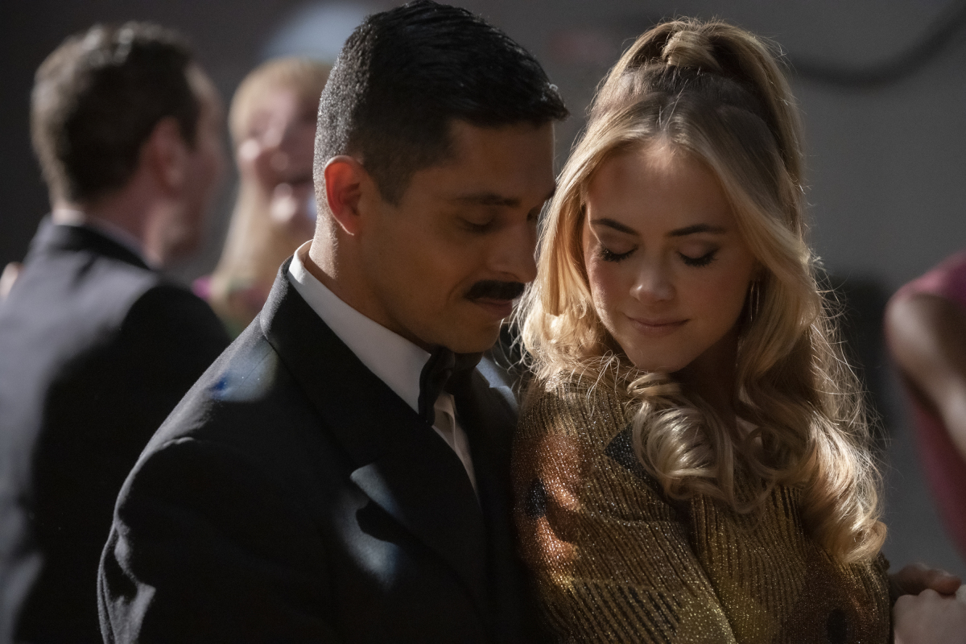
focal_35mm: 184
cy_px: 322
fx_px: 4937
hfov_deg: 11.2
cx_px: 483
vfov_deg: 7.5
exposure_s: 1/200
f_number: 4
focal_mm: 184
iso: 10000
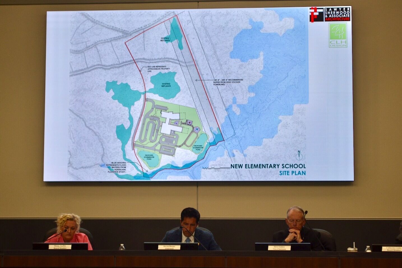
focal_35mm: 72
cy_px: 134
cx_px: 201
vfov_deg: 18.9
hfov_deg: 28.1
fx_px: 804
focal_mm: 48
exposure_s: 1/60
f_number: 5.6
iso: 400
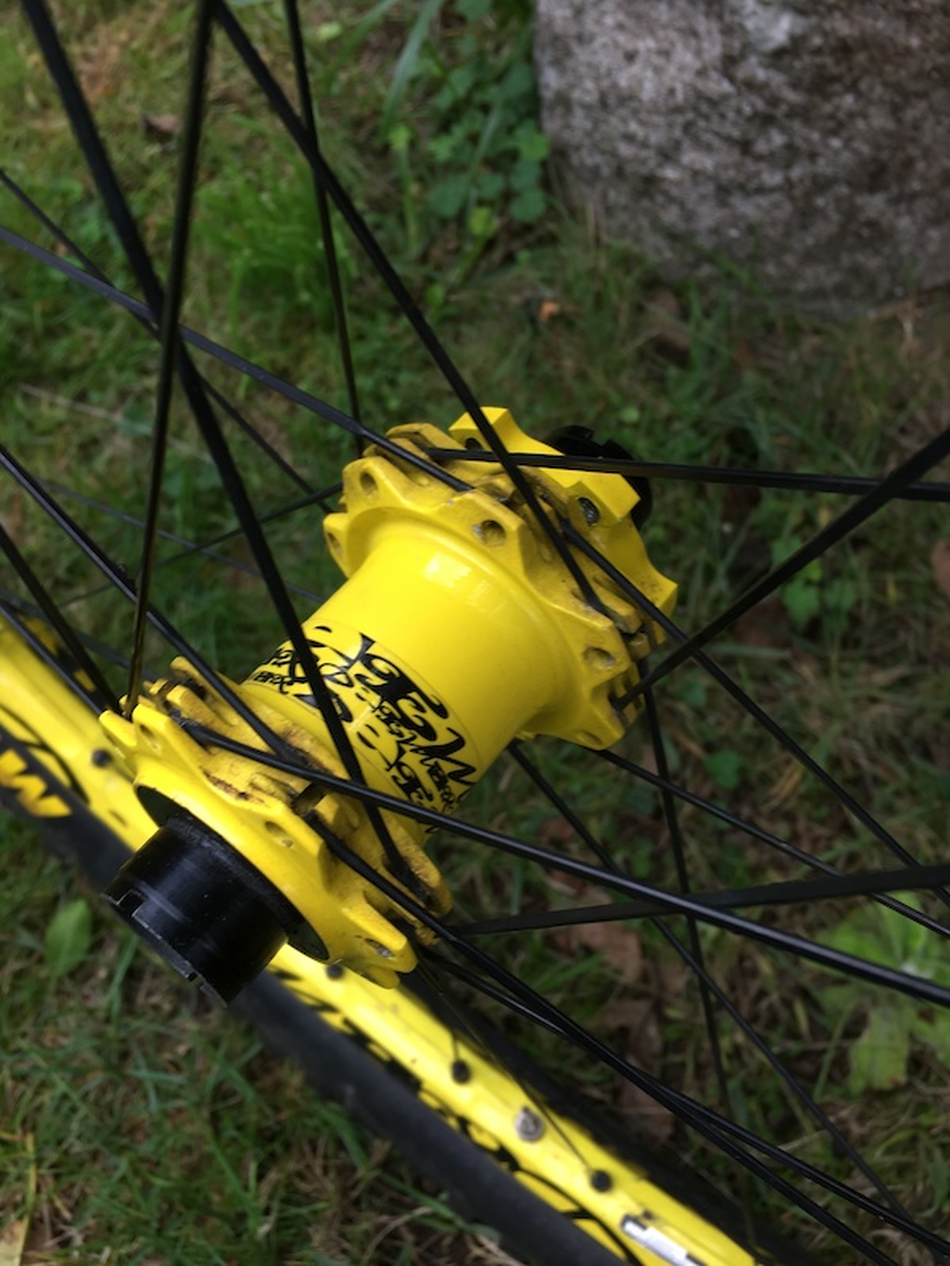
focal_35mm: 29
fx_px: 1061
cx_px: 475
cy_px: 633
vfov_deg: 61.7
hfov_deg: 48.2
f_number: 2.2
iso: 25
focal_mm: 4.15
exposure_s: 1/50
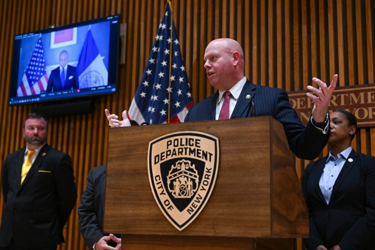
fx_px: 542
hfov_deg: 38.2
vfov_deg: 26.0
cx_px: 188
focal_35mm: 52
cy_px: 125
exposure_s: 1/320
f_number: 2.8
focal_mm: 52
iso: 3200
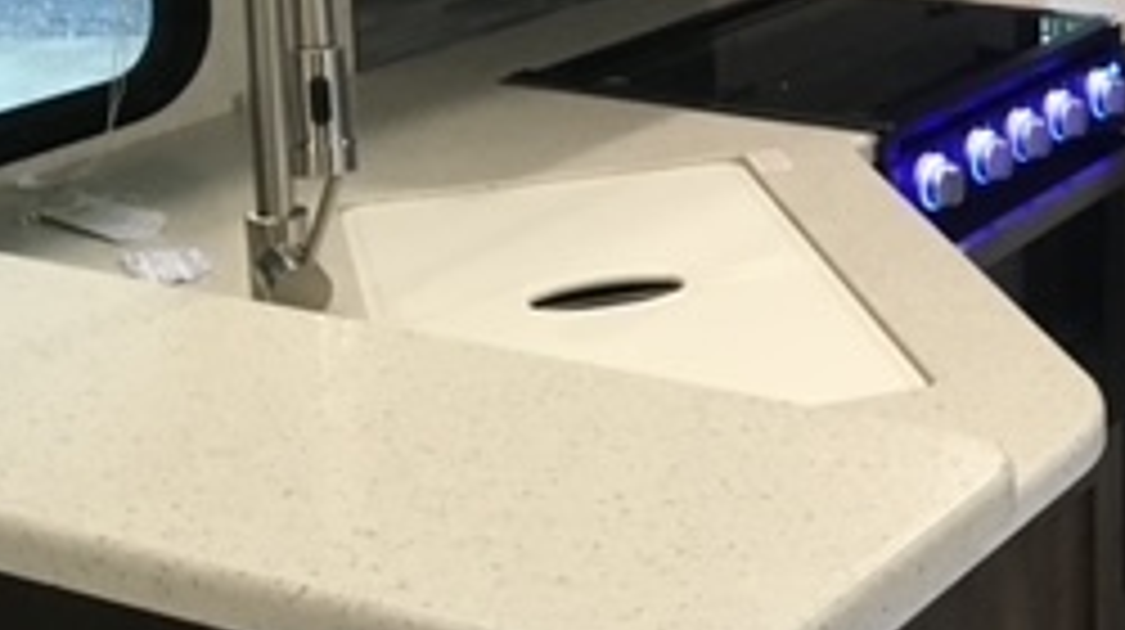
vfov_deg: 14.5
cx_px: 1242
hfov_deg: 24.5
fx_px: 2414
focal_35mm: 81
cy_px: -76
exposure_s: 1/30
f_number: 2.2
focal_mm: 4.15
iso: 160
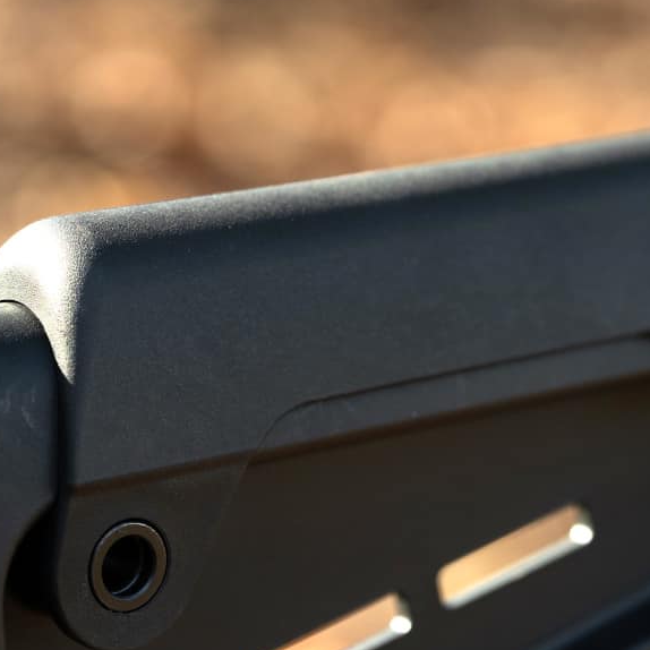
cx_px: 478
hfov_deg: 9.7
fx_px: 3824
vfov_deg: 9.7
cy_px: 305
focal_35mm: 180
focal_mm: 90
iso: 200
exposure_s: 1/60
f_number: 4.5
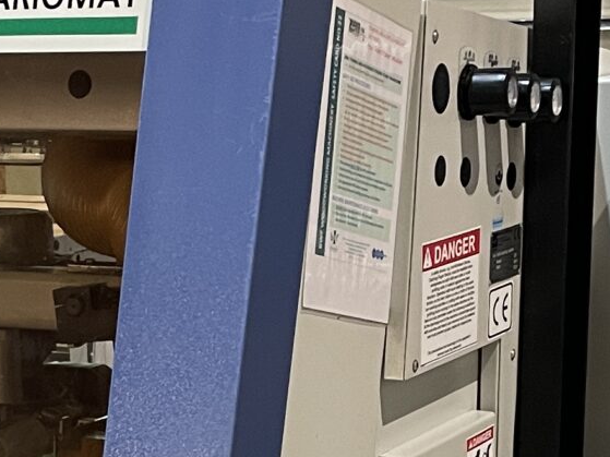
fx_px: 2097
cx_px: 158
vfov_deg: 11.9
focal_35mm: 119
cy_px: 675
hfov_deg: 16.5
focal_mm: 4.2
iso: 200
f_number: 1.6
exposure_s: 1/50
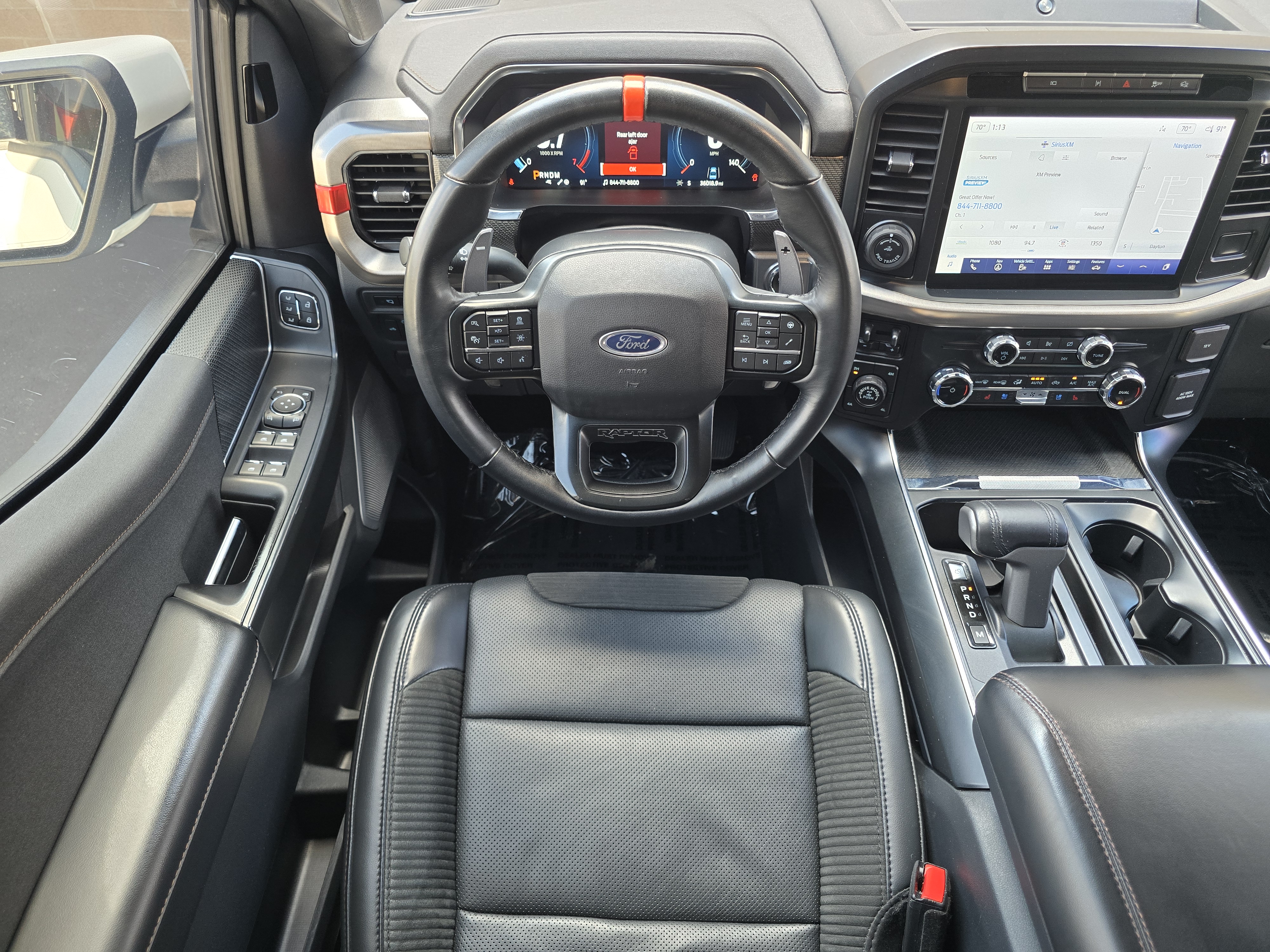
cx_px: 635
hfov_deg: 73.9
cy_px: 476
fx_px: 844
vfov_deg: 58.9
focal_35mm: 23
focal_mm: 6.3
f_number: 1.7
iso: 160
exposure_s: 1/120
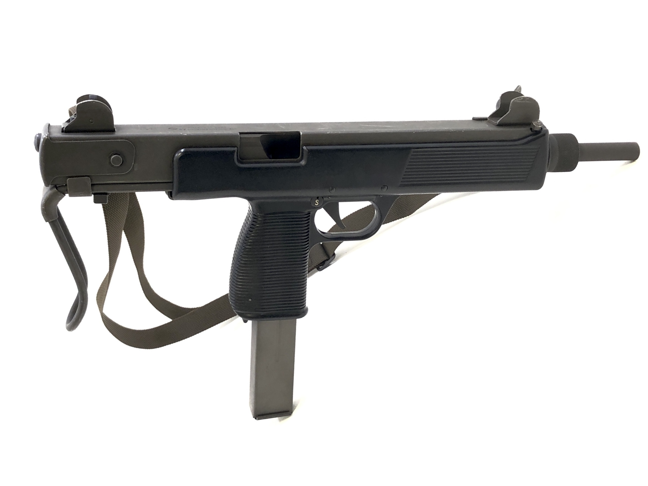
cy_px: 243
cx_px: 324
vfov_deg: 49.7
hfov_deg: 63.4
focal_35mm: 28
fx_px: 524
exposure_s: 1/24
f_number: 1.8
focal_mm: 3.99
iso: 40
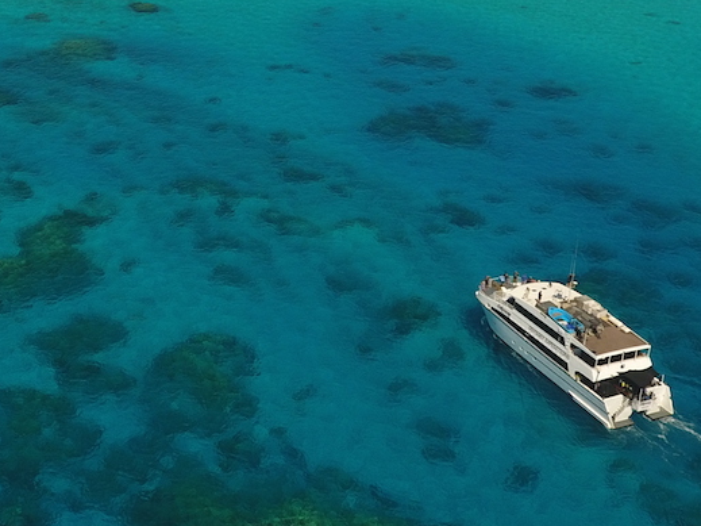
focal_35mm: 54
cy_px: 80
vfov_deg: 26.3
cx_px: 62
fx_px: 1093
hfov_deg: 33.6
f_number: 2.8
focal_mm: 3.61
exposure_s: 1/1770
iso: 100
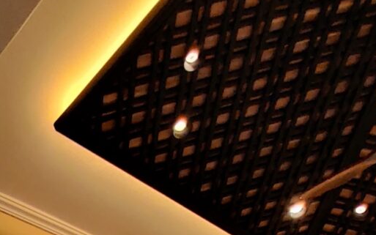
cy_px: 556
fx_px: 564
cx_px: 11
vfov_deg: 14.9
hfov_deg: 34.0
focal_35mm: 55
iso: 160
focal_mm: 2.25
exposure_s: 1/50
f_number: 2.2
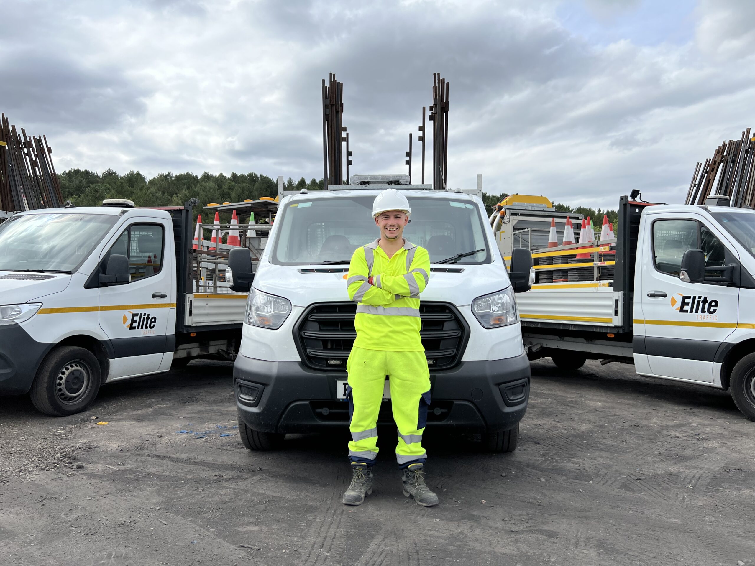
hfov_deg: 67.3
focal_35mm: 26
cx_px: 378
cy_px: 283
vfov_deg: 53.1
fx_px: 567
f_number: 1.5
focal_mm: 5.7
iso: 50
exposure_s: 1/5587
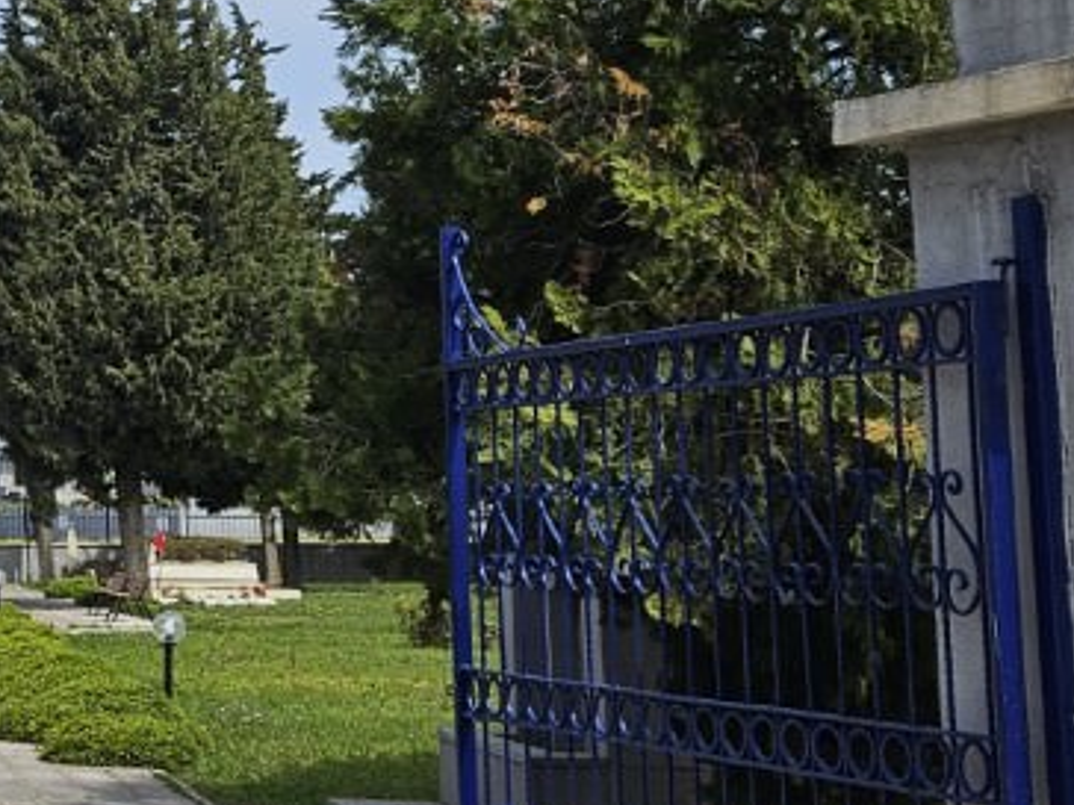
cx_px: -437
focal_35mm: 91
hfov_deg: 19.4
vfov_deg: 16.2
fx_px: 2823
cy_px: 224
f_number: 1.8
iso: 25
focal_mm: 5.4
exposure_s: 1/2296
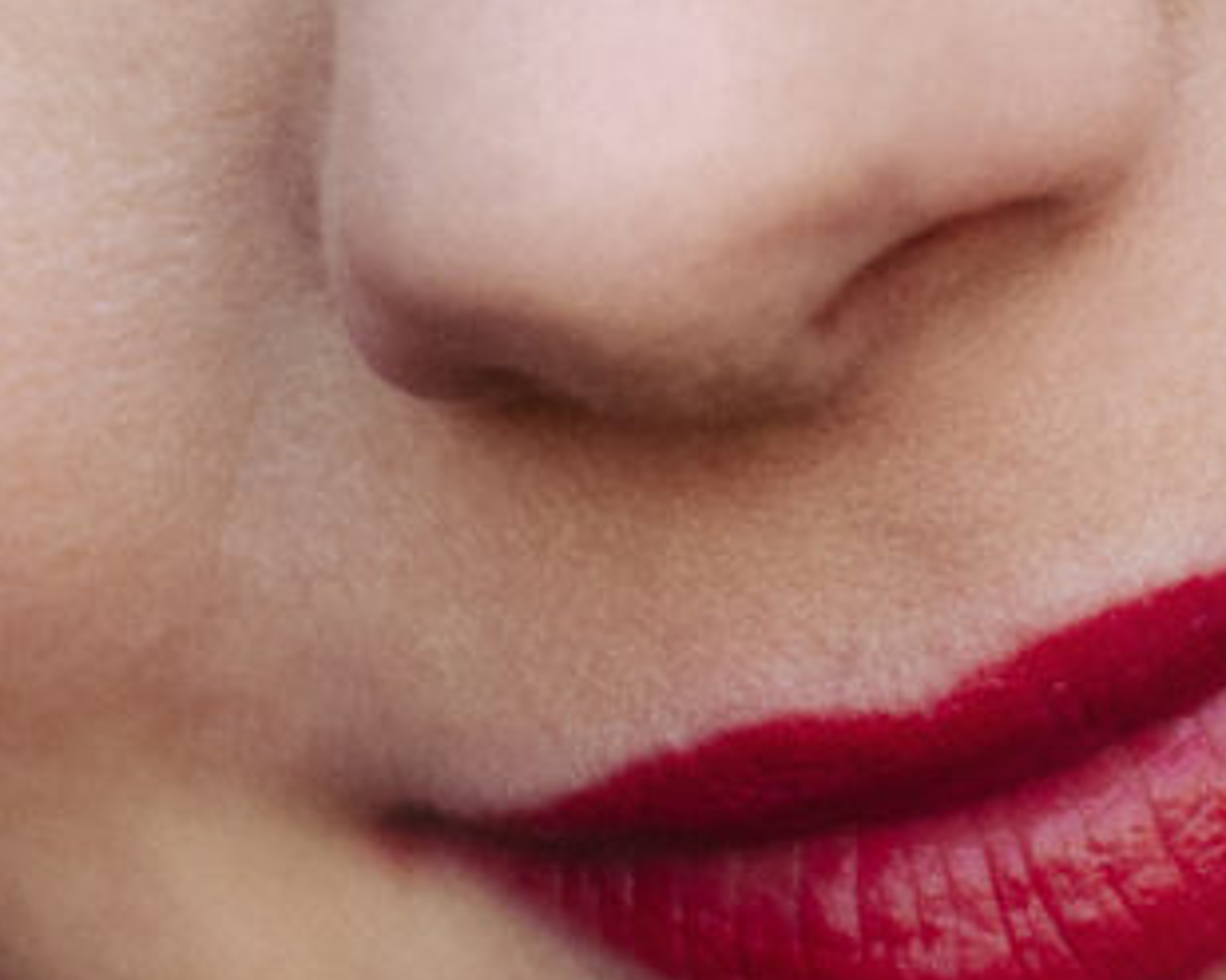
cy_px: -89
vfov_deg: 3.4
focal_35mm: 451
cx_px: 1778
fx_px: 16359
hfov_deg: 4.3
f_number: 2
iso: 250
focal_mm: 58
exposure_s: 1/800
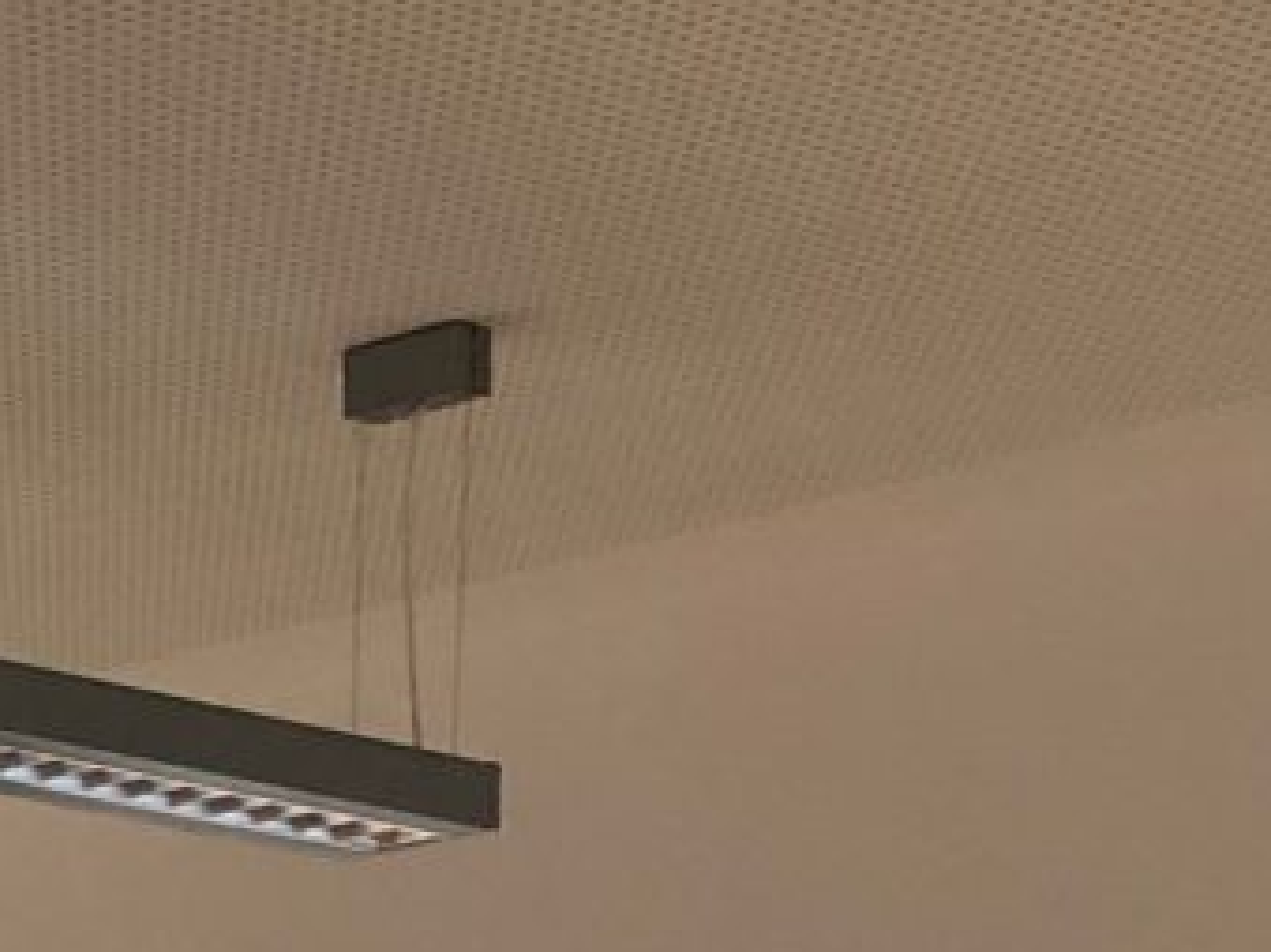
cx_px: -847
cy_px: 2849
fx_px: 6203
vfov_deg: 7.7
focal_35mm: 169
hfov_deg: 11.1
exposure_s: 1/20
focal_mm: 4
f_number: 1.8
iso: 32
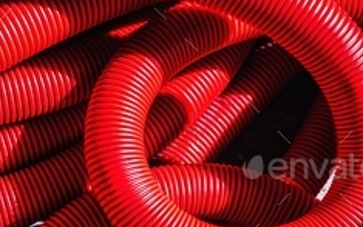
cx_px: 76
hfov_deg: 25.4
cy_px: 279
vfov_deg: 15.7
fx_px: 792
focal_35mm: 80
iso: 100
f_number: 5.6
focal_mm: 15
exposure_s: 1/640
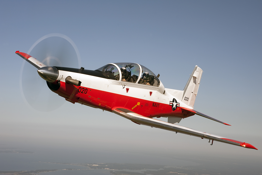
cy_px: 88
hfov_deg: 25.4
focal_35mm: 80
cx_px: 131
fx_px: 582
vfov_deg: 17.0
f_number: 29
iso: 200
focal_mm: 80
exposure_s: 1/50
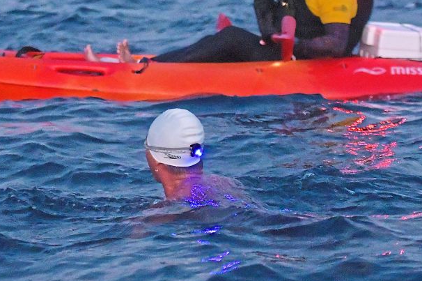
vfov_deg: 6.4
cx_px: 98
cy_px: 97
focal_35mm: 215
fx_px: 2518
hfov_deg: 9.6
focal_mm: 70
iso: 6400
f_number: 2.8
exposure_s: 1/640
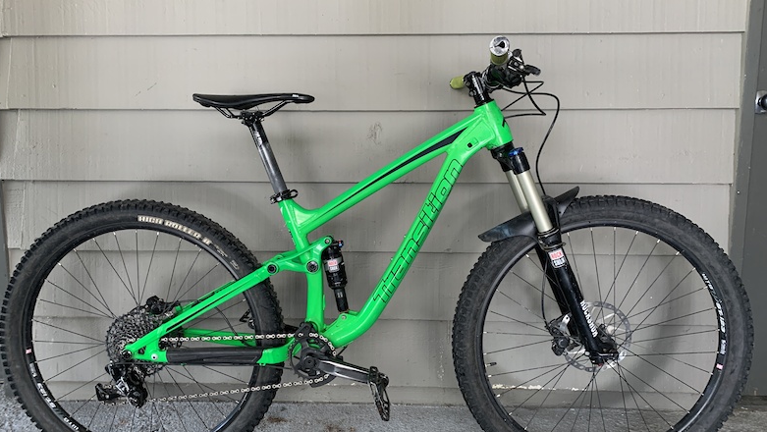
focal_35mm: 29
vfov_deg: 40.2
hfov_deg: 66.0
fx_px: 590
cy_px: 216
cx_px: 382
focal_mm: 4.25
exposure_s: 1/60
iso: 250
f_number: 1.8
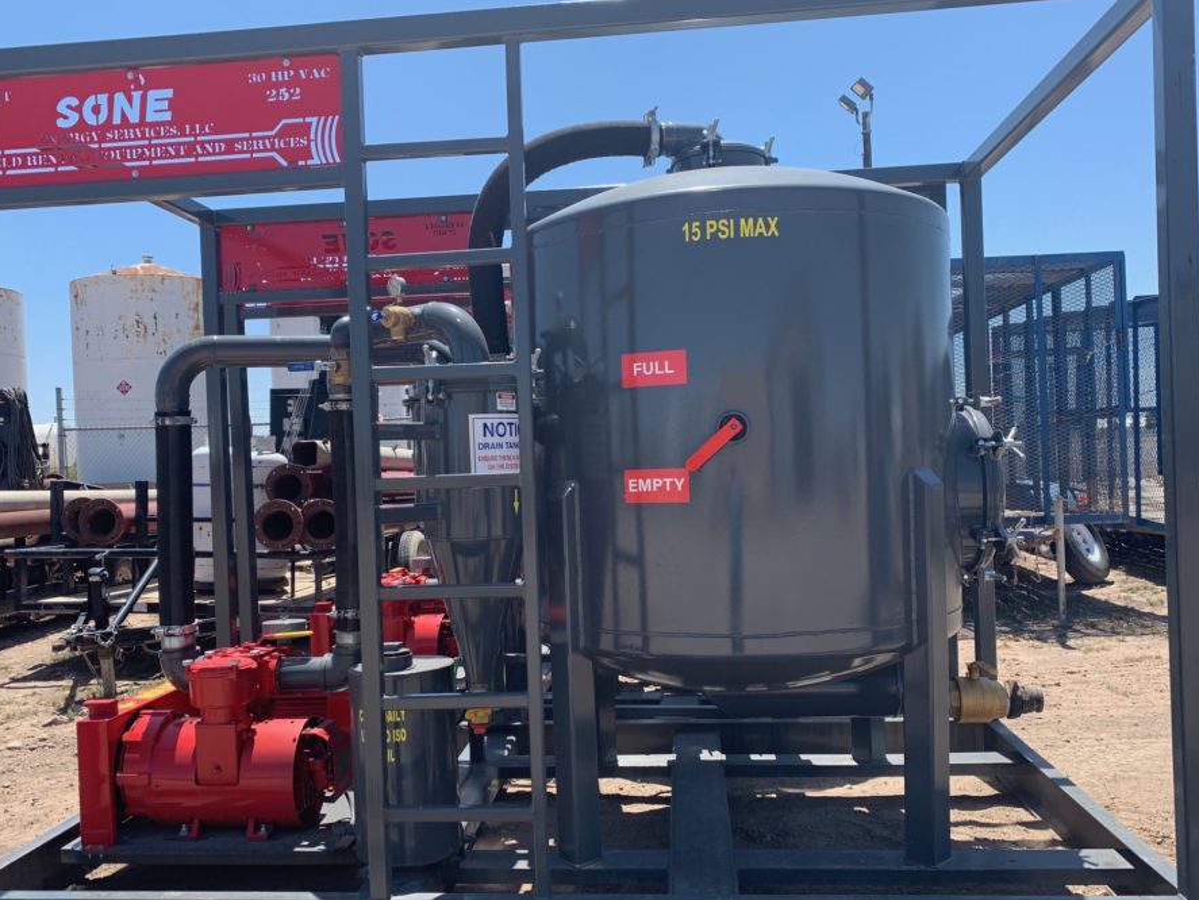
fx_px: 1040
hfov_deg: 59.9
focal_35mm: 30
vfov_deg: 46.8
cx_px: 574
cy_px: 476
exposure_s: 1/1235
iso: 25
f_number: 1.8
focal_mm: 4.25
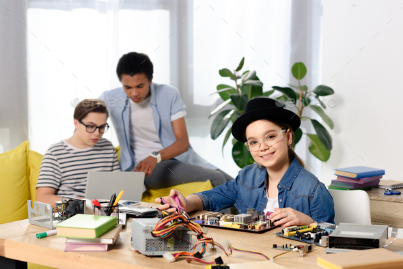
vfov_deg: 16.1
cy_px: 134
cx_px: 202
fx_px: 952
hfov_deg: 23.9
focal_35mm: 85
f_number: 4.5
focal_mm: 85
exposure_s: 1/160
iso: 125
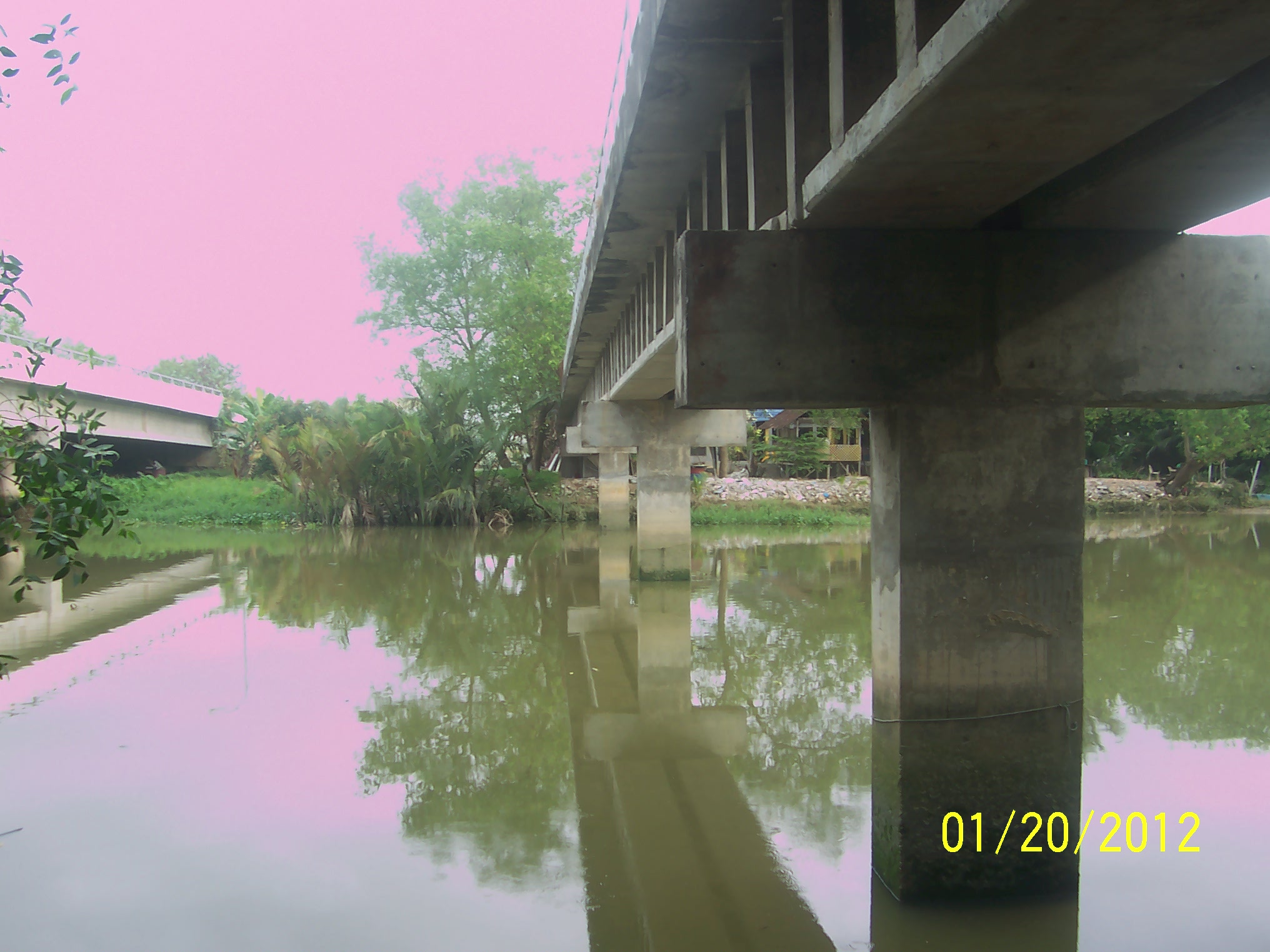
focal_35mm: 37
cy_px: 476
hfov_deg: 50.1
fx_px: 1357
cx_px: 635
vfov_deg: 38.7
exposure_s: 1/60
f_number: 2.8
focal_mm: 5.6
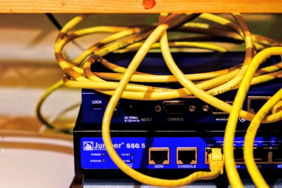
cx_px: 107
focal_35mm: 109
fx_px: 854
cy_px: 121
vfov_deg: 12.6
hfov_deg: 18.7
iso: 1000
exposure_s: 1/2
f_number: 4
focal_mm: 55
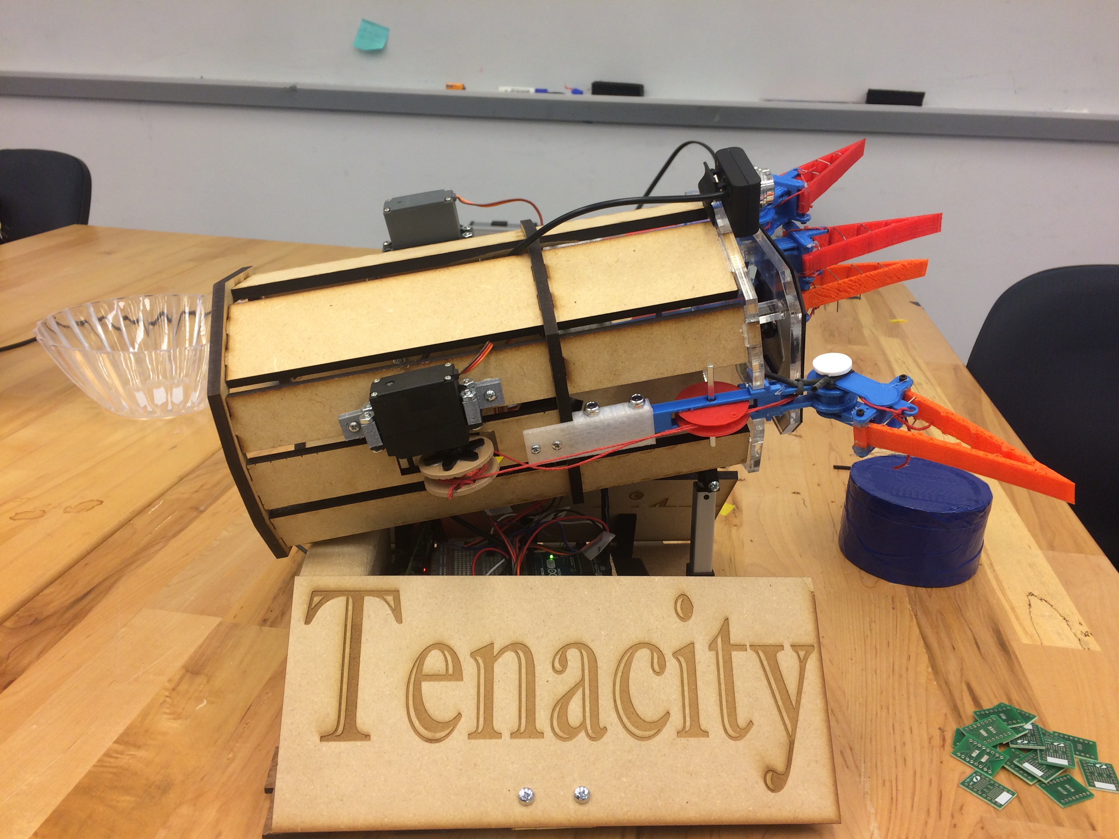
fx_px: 937
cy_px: 420
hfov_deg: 61.7
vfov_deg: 48.2
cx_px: 560
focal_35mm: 29
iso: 50
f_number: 2.2
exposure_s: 1/30
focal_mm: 4.15
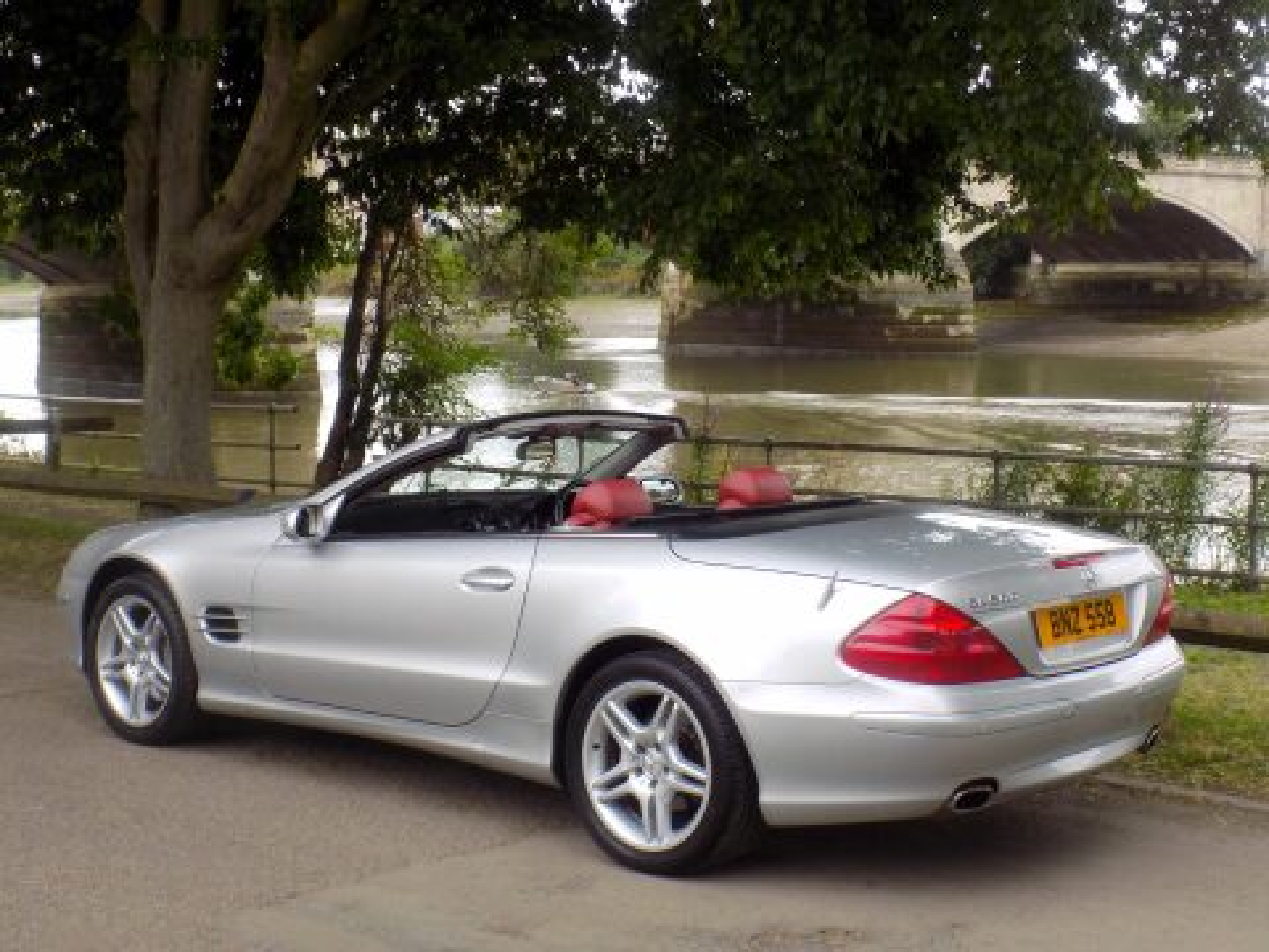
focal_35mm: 52
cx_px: 634
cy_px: 476
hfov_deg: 36.8
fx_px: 1906
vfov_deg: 28.0
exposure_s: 1/125
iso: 80
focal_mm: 9.3
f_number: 3.9
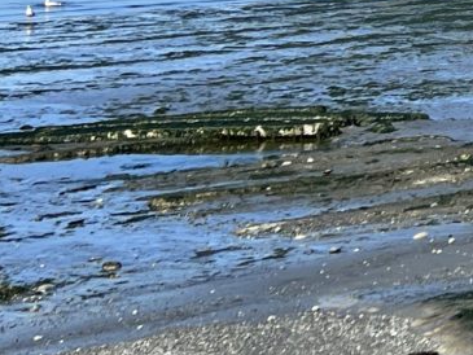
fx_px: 1996
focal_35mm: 146
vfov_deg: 9.8
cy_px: -223
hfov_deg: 11.8
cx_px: 994
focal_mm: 5.7
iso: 50
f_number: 1.5
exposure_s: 1/3460
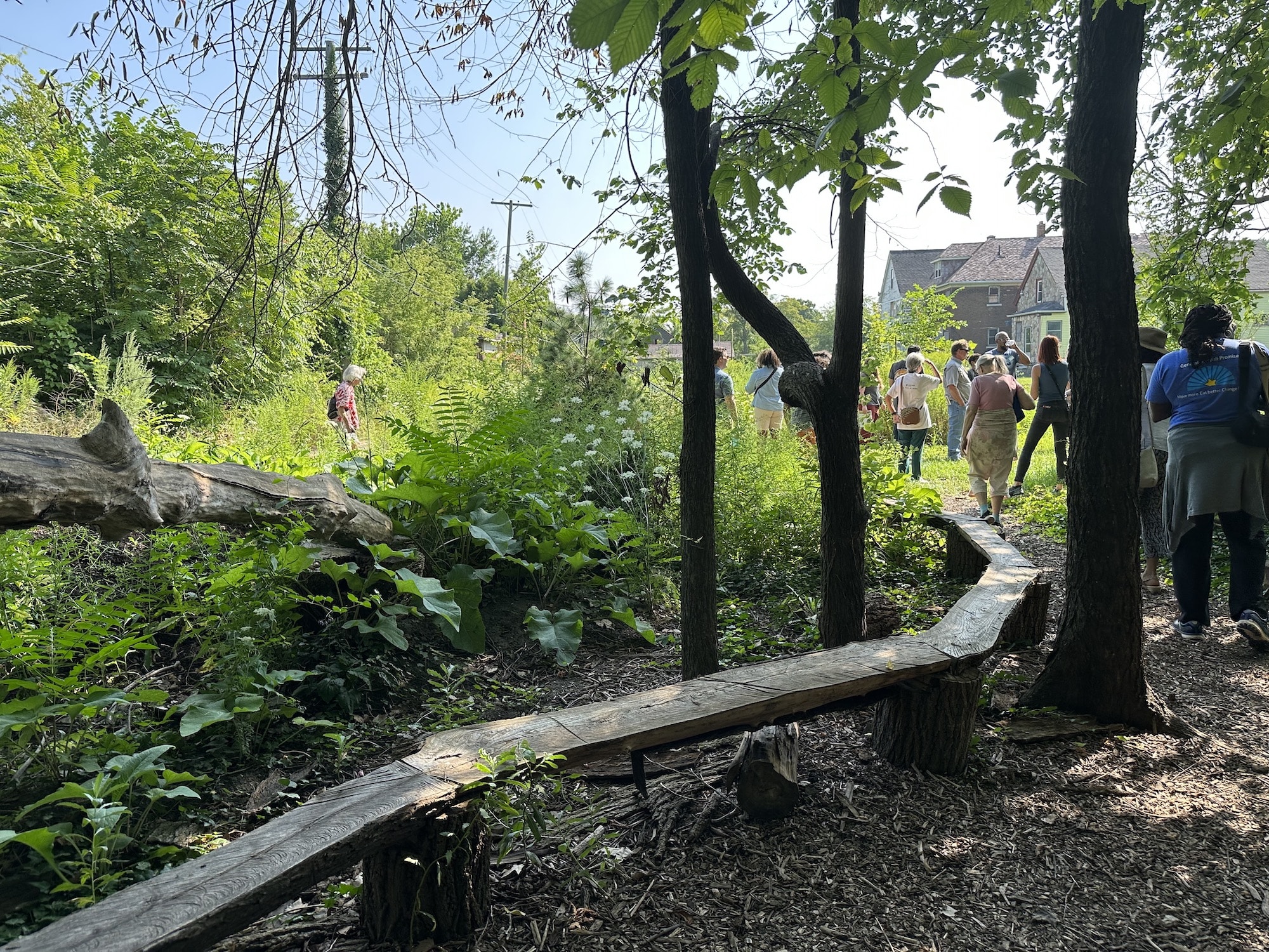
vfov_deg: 56.8
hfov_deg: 71.6
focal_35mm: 24
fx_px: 880
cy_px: 476
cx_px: 634
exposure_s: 1/1040
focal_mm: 6.86
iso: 80
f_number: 1.78
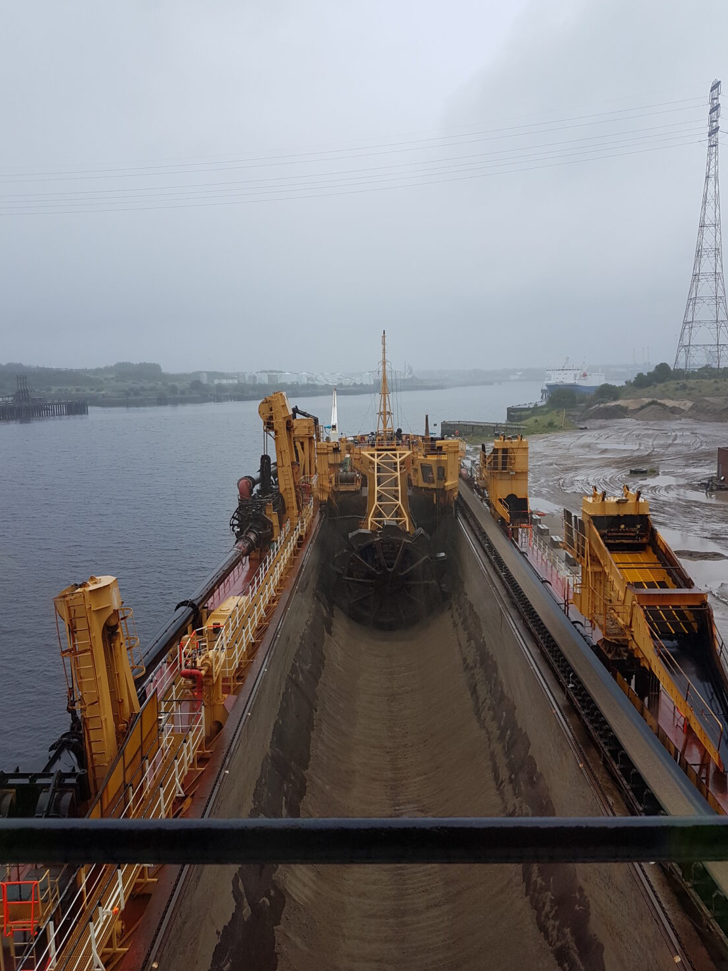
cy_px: 496
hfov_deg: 51.3
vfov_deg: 65.3
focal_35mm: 27
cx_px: 369
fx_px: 757
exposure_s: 1/778
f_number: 1.7
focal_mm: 4.2
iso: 40
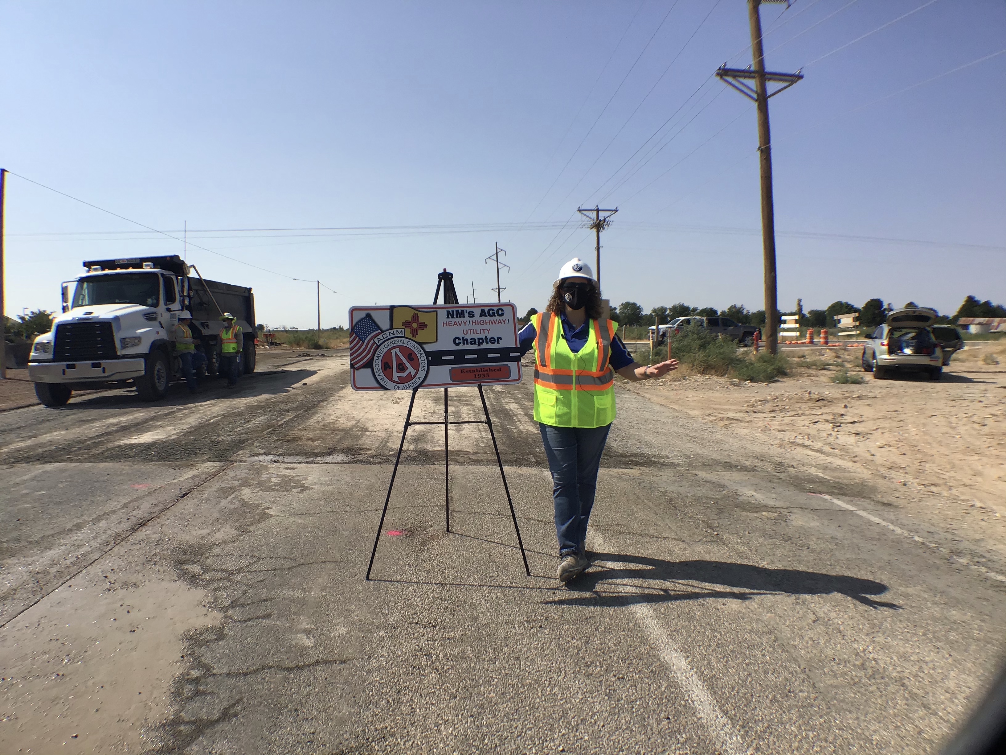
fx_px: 901
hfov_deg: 58.4
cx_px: 503
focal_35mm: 31
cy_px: 378
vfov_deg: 45.4
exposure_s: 1/1988
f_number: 2.4
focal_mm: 3.3
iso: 25
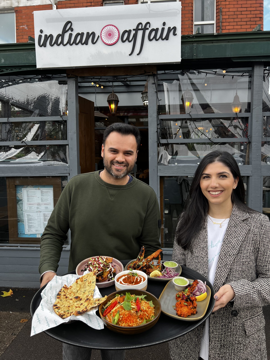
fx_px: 270
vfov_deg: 67.3
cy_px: 180
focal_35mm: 26
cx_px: 135
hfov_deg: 53.1
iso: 50
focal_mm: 5.7
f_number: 1.5
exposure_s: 1/351
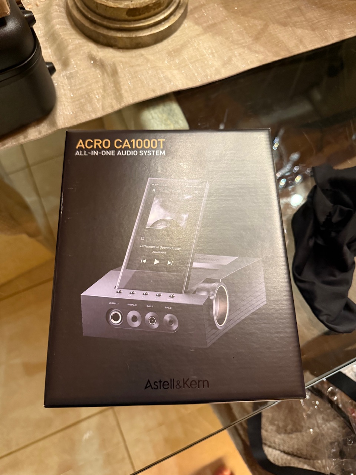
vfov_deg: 71.6
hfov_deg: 56.8
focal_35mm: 24
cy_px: 238
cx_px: 178
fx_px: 329
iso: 640
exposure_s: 1/40
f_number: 1.78
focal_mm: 6.76
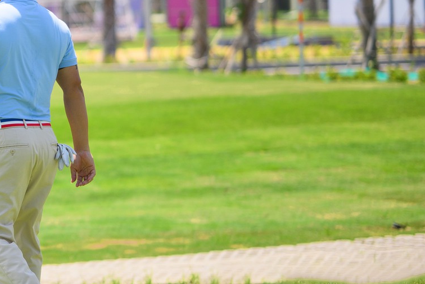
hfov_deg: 7.0
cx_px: -277
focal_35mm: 288
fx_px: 3400
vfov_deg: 4.8
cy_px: 15
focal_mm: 85
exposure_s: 1/2500
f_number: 2
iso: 100
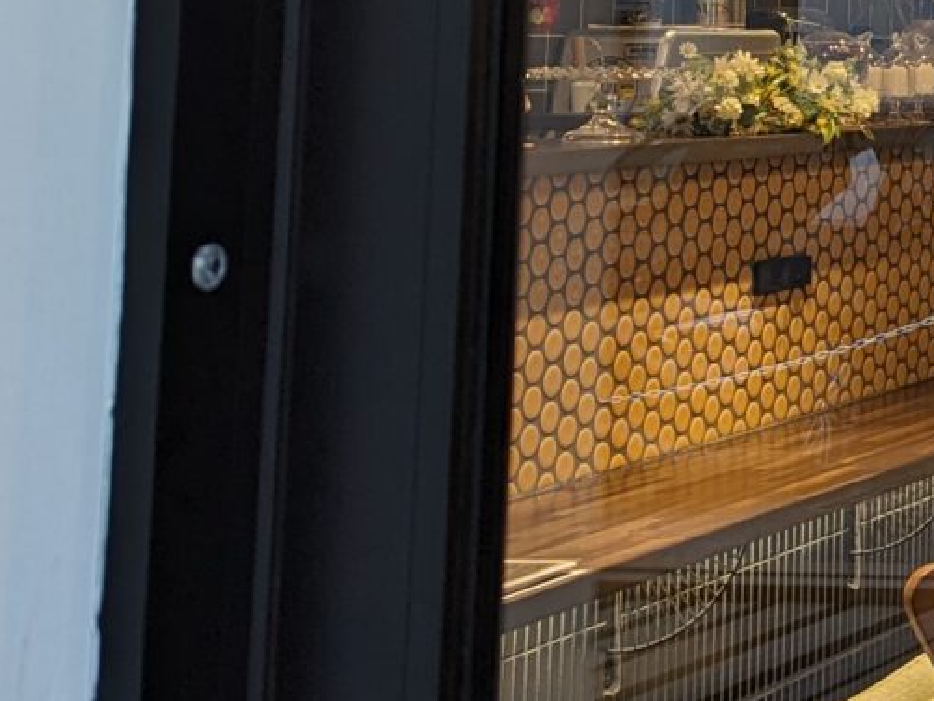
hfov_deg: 17.1
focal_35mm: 98
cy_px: -238
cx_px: 1587
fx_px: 2645
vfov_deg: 14.4
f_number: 1.85
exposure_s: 1/60
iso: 59
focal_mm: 6.81
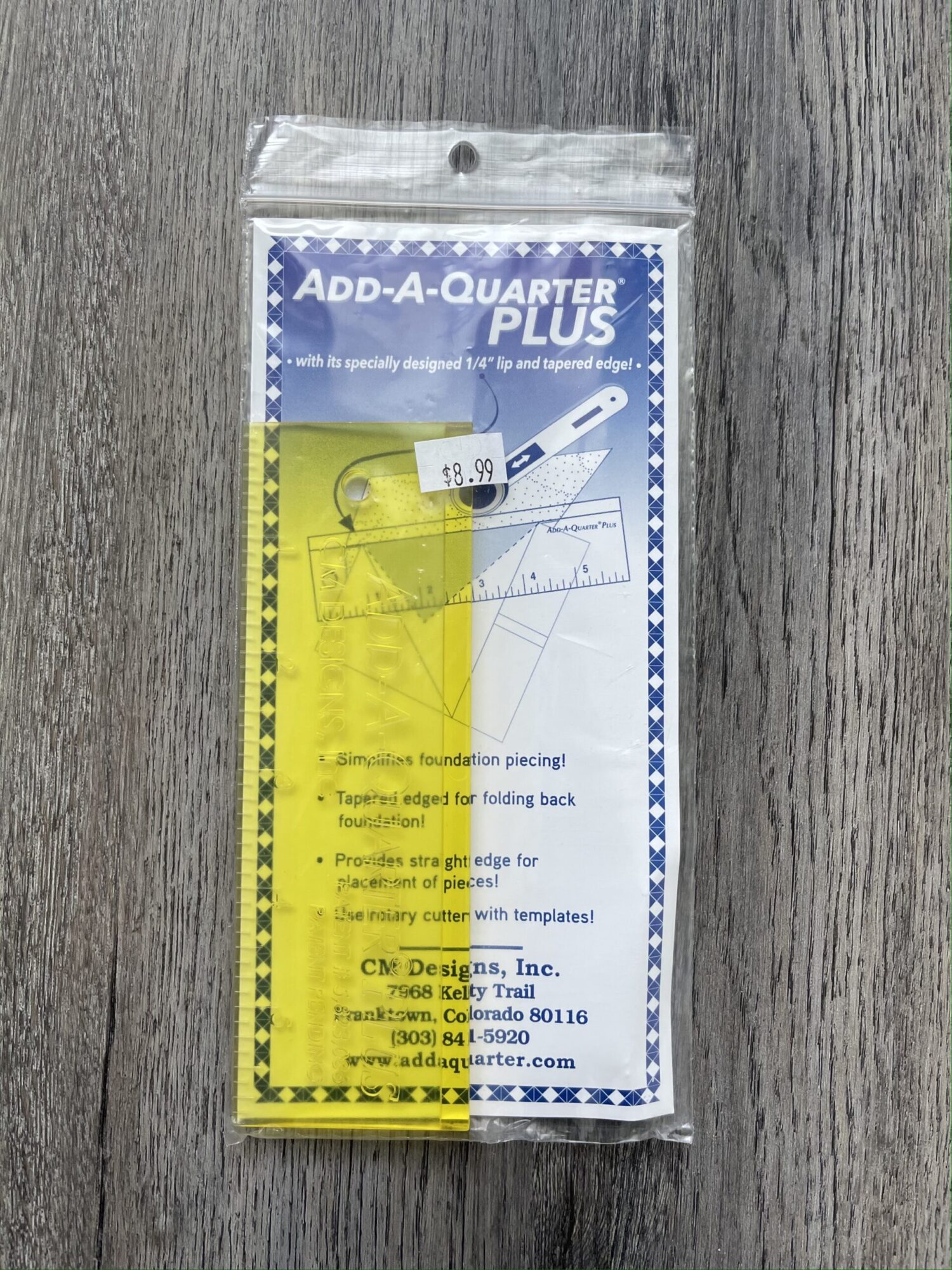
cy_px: 635
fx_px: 953
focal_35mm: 26
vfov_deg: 67.3
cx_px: 476
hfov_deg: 53.1
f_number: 1.6
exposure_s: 1/121
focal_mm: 5.1
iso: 125
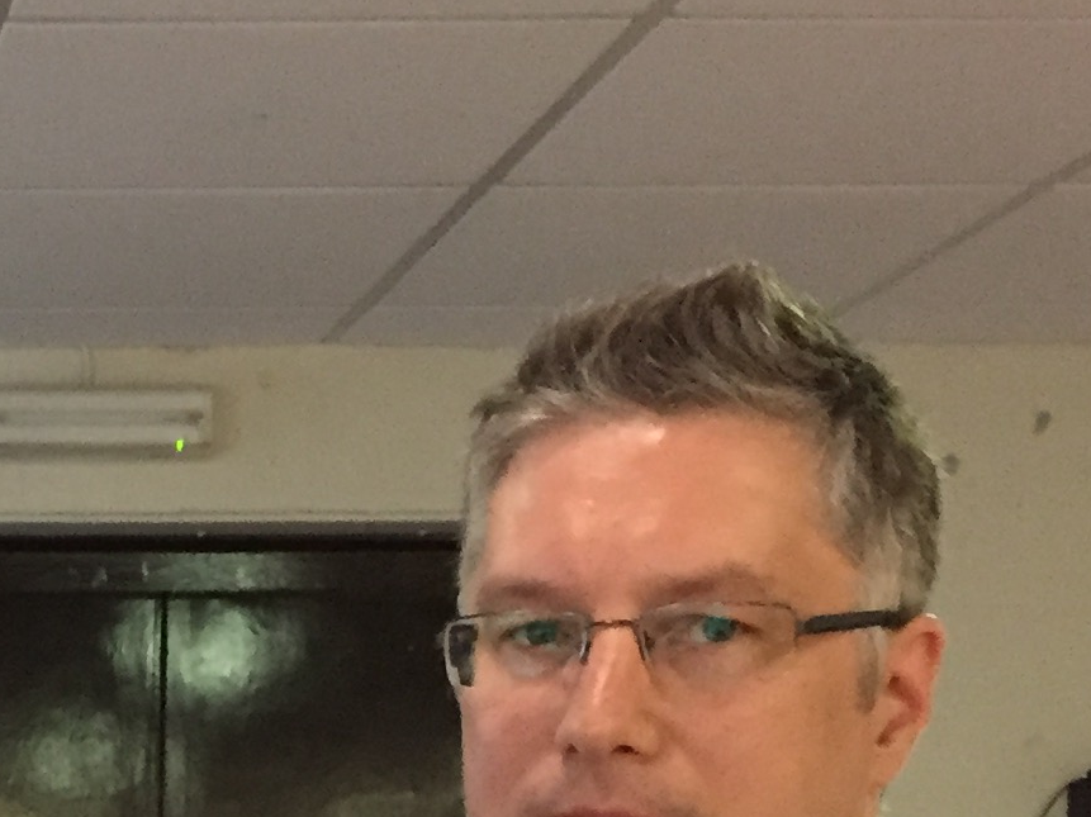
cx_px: -418
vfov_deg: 12.7
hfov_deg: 16.7
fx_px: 3465
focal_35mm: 110
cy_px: 1279
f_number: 2.2
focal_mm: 4.15
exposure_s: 1/15
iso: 250
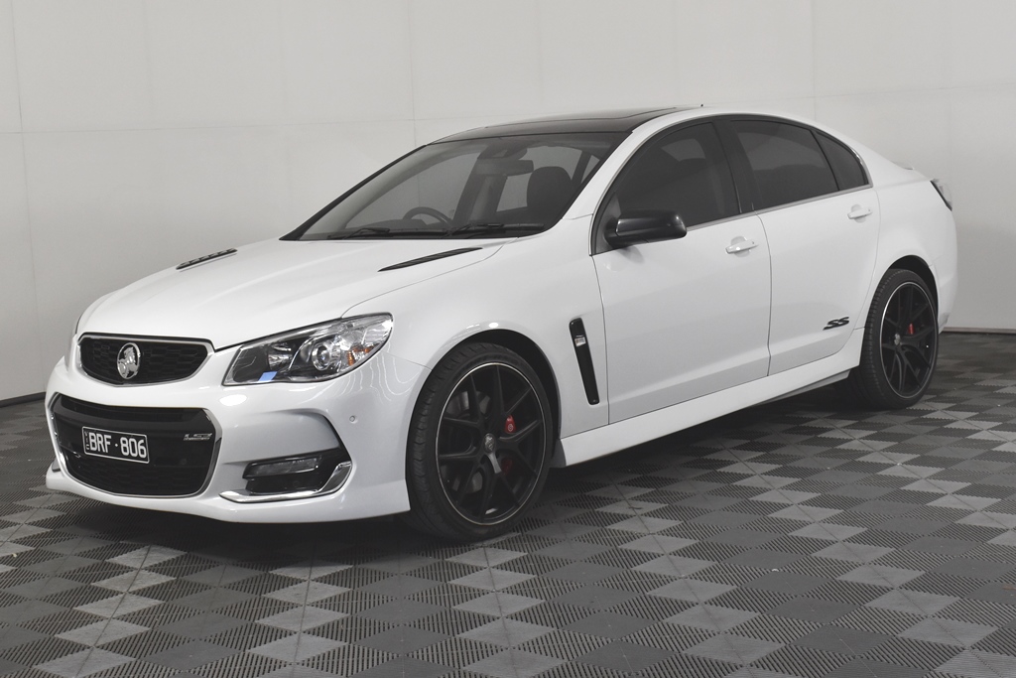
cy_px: 339
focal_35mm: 54
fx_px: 1524
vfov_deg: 25.1
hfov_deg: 36.9
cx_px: 508
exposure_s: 1/400
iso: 1600
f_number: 10
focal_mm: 36
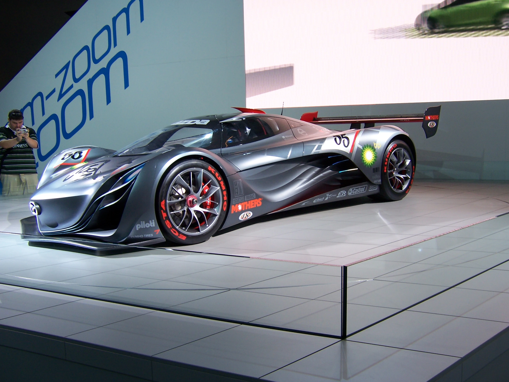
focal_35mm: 33
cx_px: 254
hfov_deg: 55.4
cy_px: 191
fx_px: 485
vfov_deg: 42.9
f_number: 3.4
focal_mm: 5.5
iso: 80
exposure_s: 1/90
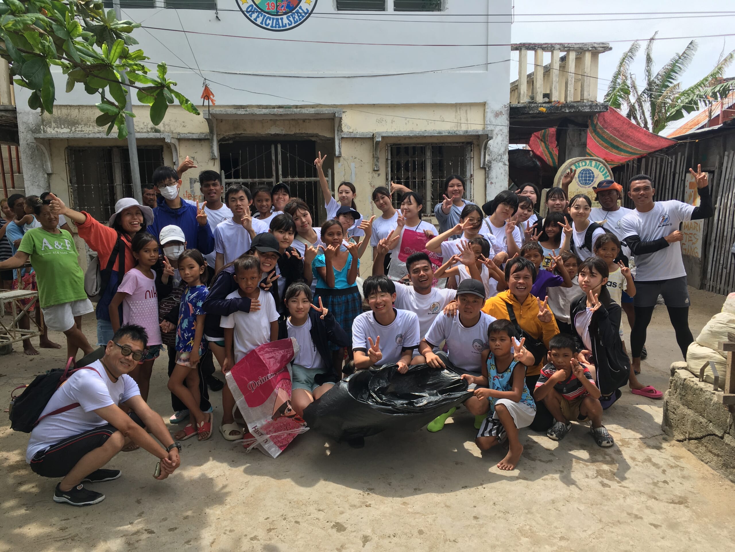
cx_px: 368
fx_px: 616
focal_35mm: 29
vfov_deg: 48.2
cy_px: 276
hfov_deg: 61.7
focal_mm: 4.15
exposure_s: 1/705
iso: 25
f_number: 2.2
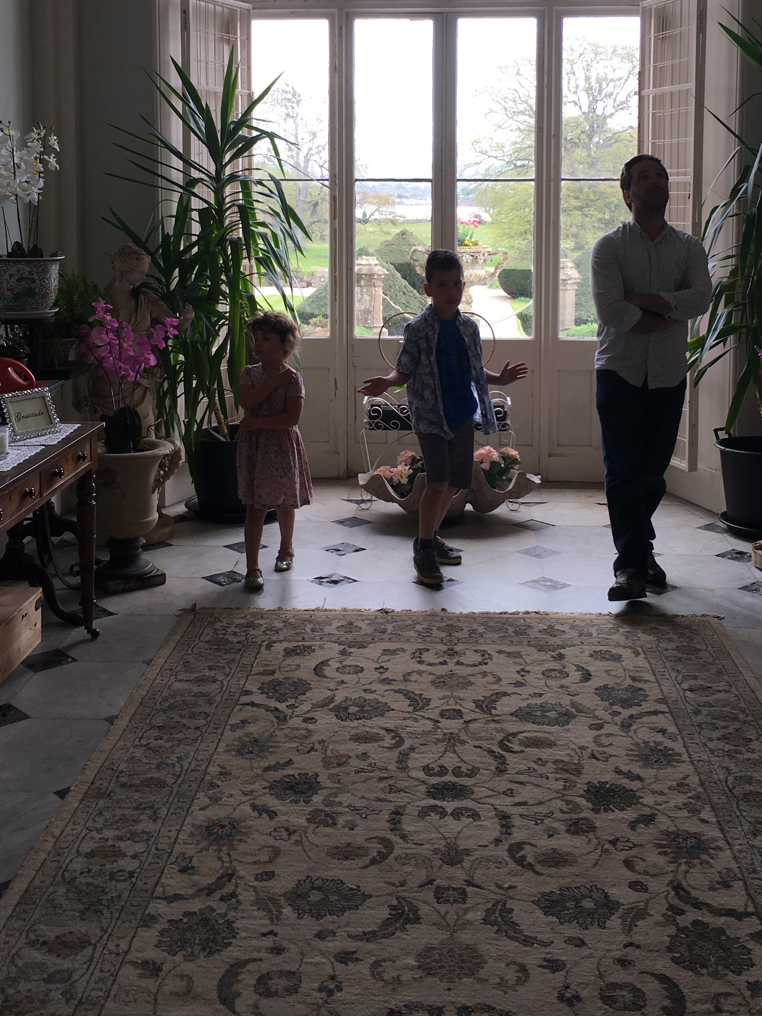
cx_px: 406
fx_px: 1233
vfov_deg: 43.8
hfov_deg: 34.3
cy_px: 292
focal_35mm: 42
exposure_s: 1/102
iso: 25
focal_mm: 4.15
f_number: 2.2
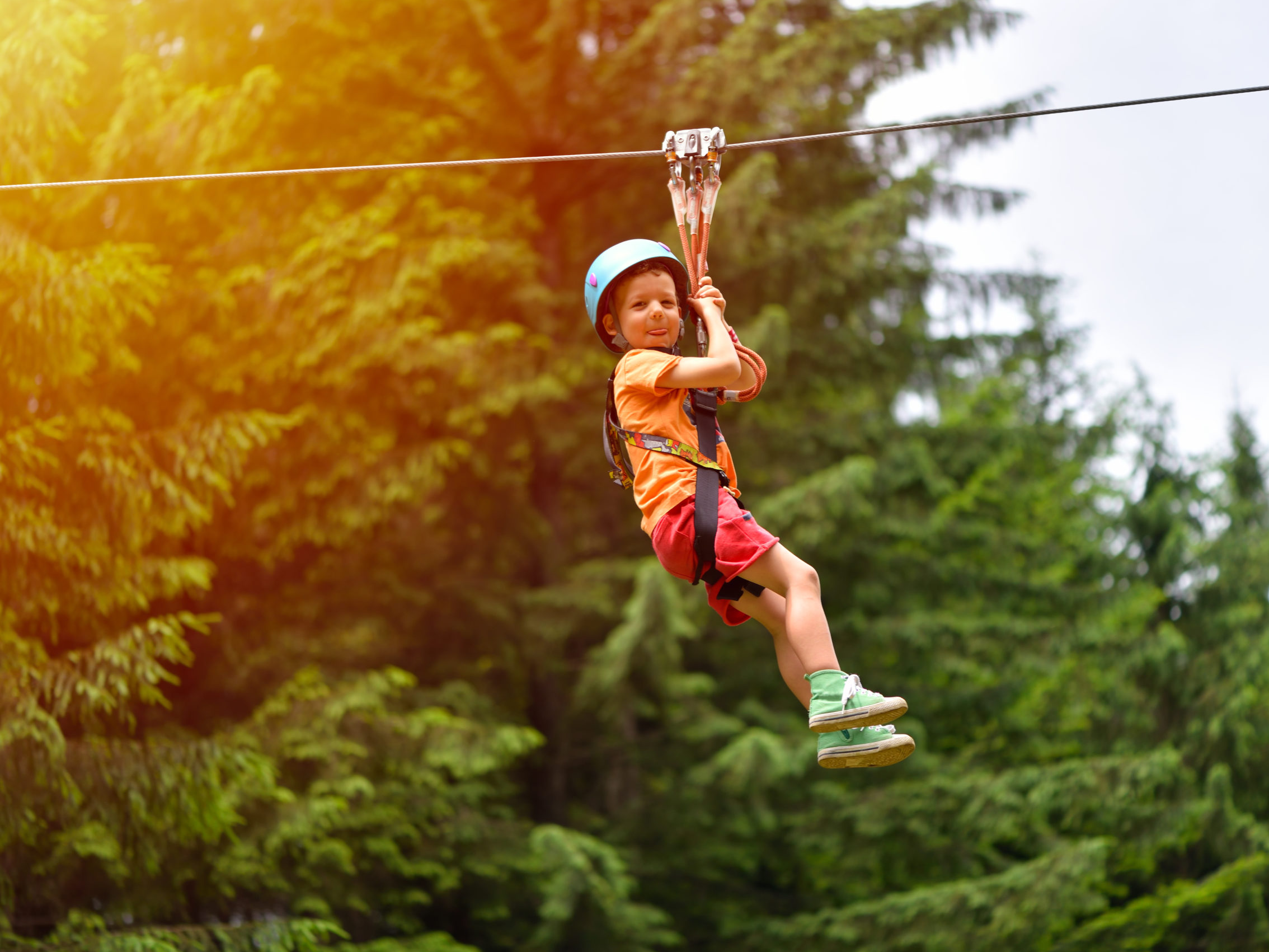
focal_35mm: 114
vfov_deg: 13.0
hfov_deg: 17.3
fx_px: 4179
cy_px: 477
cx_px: 577
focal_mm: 105
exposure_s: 1/640
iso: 100
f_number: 2.8
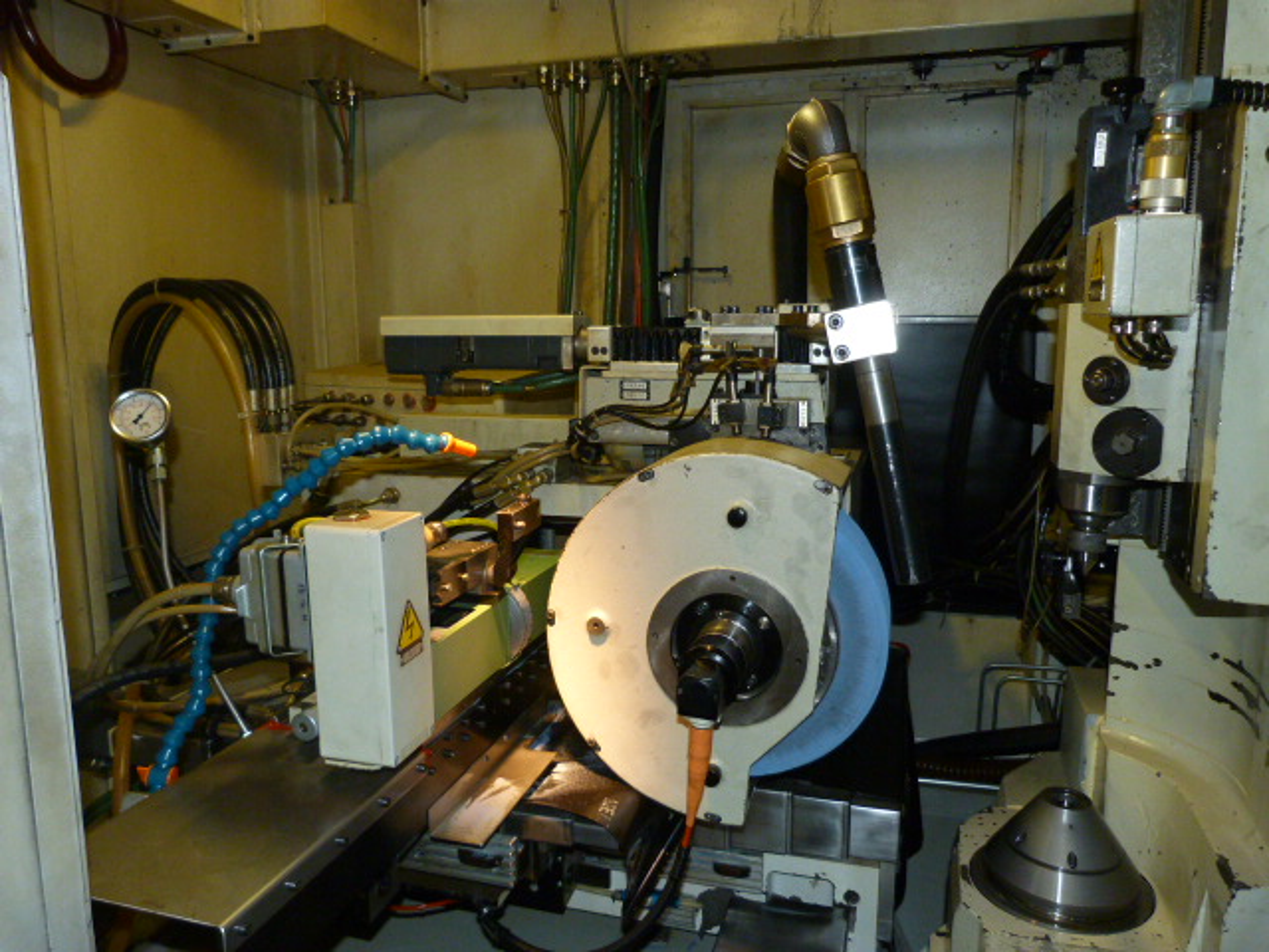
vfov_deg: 54.9
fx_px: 916
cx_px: 634
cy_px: 476
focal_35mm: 25
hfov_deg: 69.4
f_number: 2.8
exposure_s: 1/60
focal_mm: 4.5
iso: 250
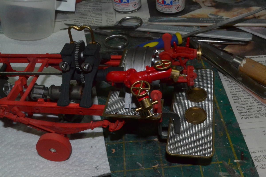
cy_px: 88
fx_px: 355
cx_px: 133
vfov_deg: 28.1
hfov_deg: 41.1
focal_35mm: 48
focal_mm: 32
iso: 3200
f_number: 29
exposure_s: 1/60
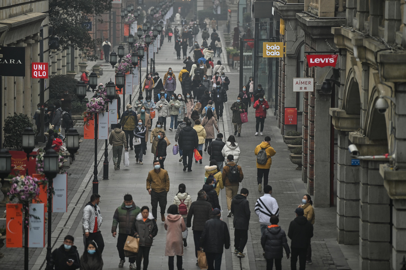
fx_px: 2255
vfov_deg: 6.9
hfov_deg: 10.3
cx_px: 203
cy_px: 135
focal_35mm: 200
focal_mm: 200
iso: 100
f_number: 2.8
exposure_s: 1/640
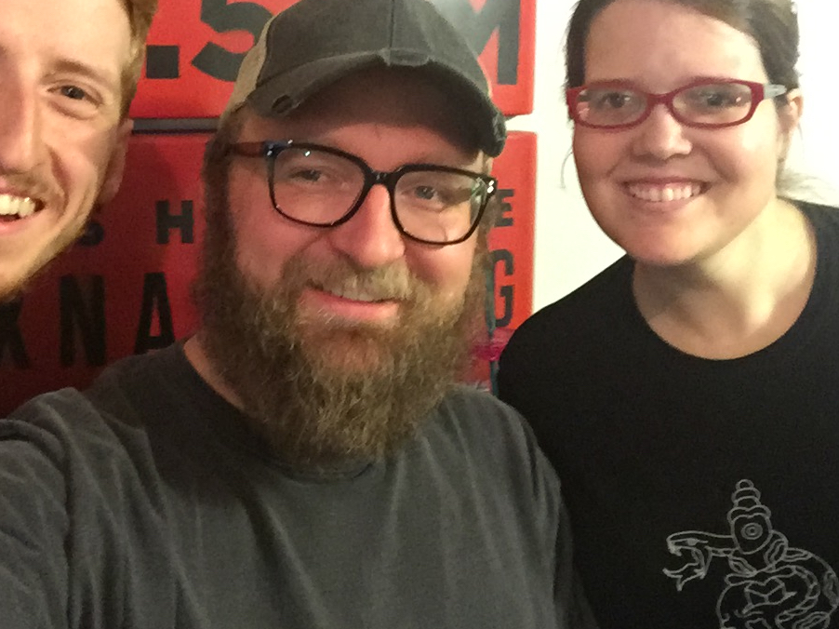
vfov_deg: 32.7
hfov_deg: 42.7
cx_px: 323
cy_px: 226
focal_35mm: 44
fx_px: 1066
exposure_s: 1/15
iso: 500
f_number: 2.2
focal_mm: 2.65
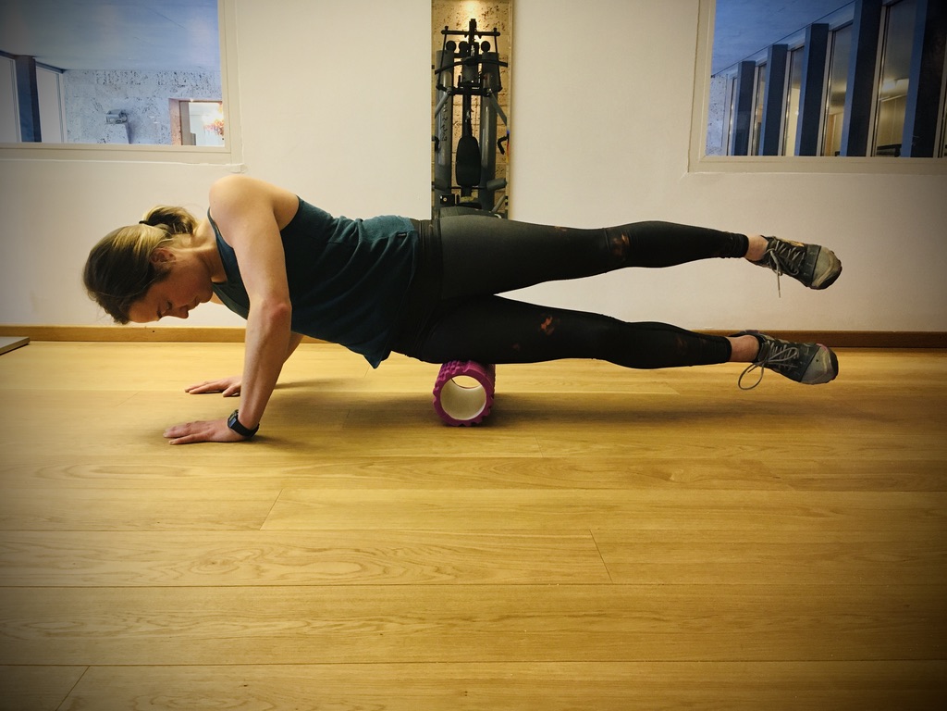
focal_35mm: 29
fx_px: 793
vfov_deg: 48.2
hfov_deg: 61.7
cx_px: 474
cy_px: 356
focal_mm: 4.15
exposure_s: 1/33
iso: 160
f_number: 2.2
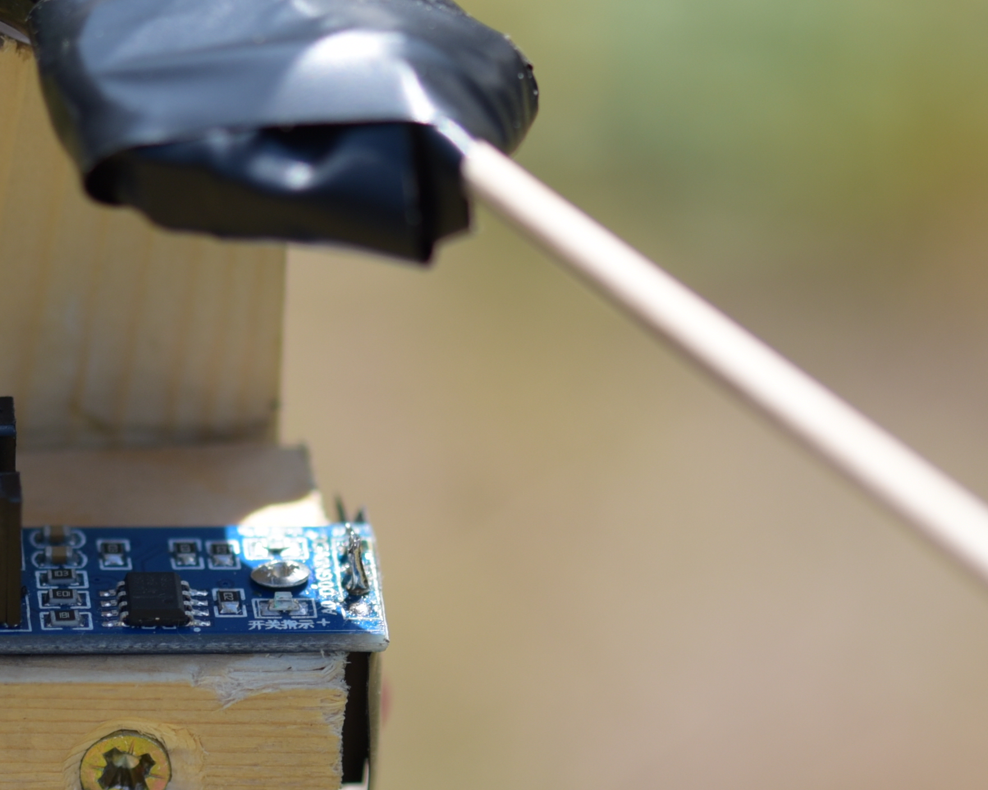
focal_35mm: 337
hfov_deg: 5.7
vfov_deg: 4.6
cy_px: 621
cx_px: 65
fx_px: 9854
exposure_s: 1/1250
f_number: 3.3
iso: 160
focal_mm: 105
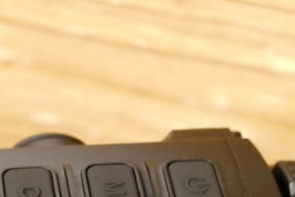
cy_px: 286
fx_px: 1066
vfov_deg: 10.2
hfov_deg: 15.7
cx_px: 117
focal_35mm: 130
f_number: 3.2
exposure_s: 1/40
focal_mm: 15.26
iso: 1600
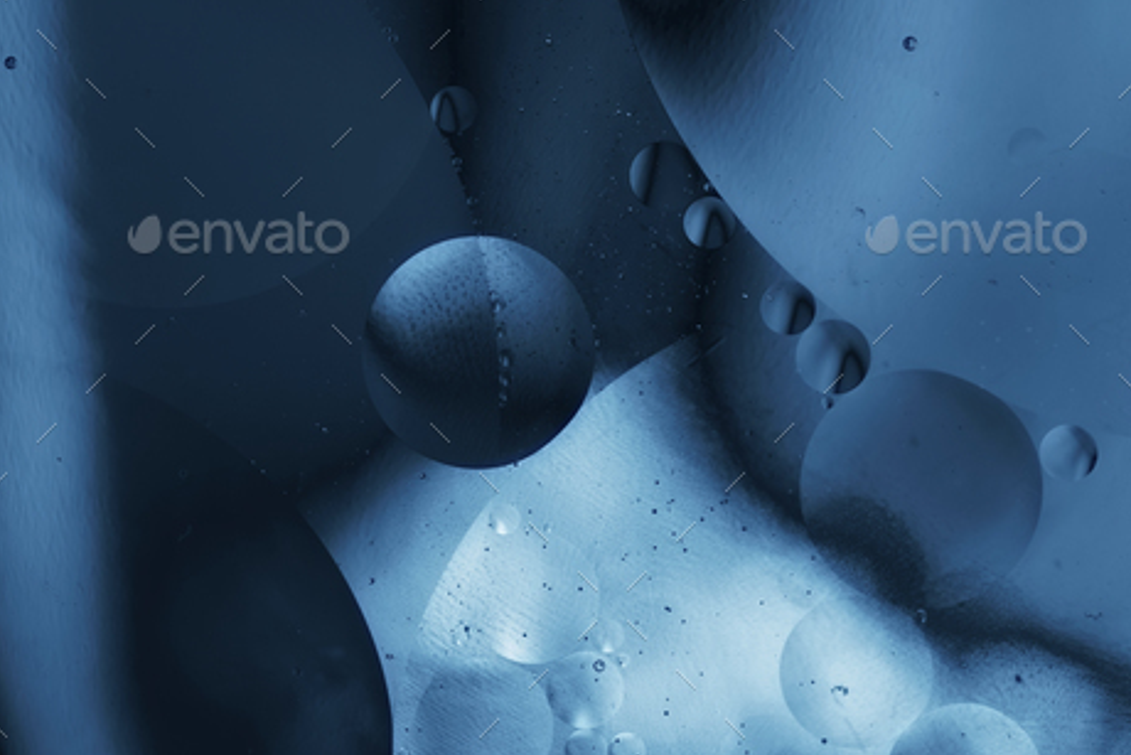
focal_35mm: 173
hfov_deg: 11.9
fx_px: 5436
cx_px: 600
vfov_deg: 7.9
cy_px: 350
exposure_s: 1/250
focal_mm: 90
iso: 100
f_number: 11
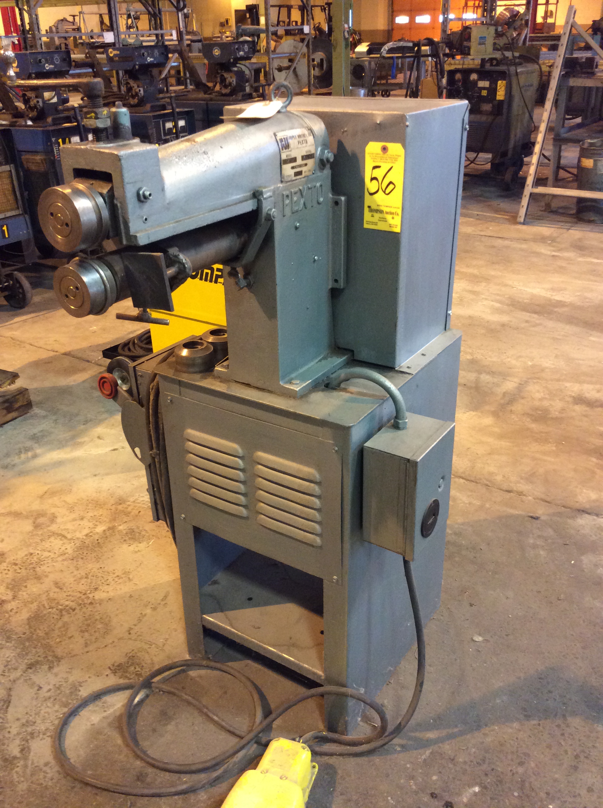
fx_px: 745
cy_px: 404
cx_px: 302
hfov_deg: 44.1
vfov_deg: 56.9
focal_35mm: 32
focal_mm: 3.3
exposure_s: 1/24
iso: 200
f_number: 2.4
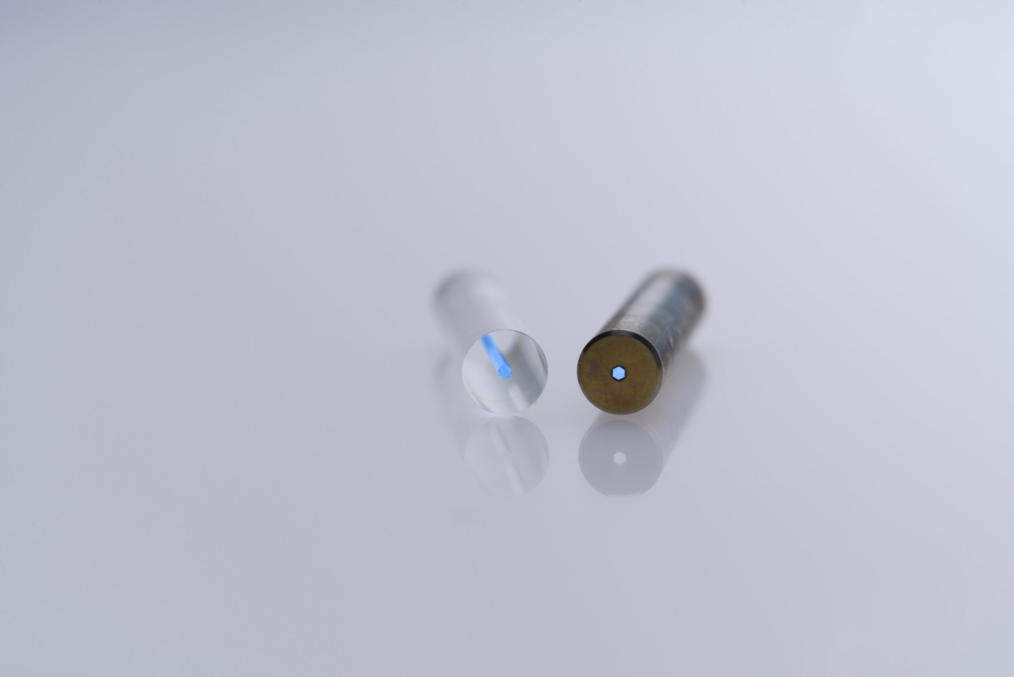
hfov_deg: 39.6
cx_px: 507
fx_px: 1409
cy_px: 338
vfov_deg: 27.0
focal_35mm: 50
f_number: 11
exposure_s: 1/160
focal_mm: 50
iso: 160
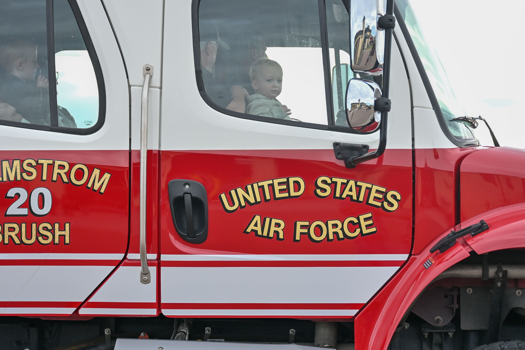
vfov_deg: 17.0
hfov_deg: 25.4
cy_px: 136
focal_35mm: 80
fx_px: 1167
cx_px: 245
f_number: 2.8
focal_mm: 55
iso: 400
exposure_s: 1/1600
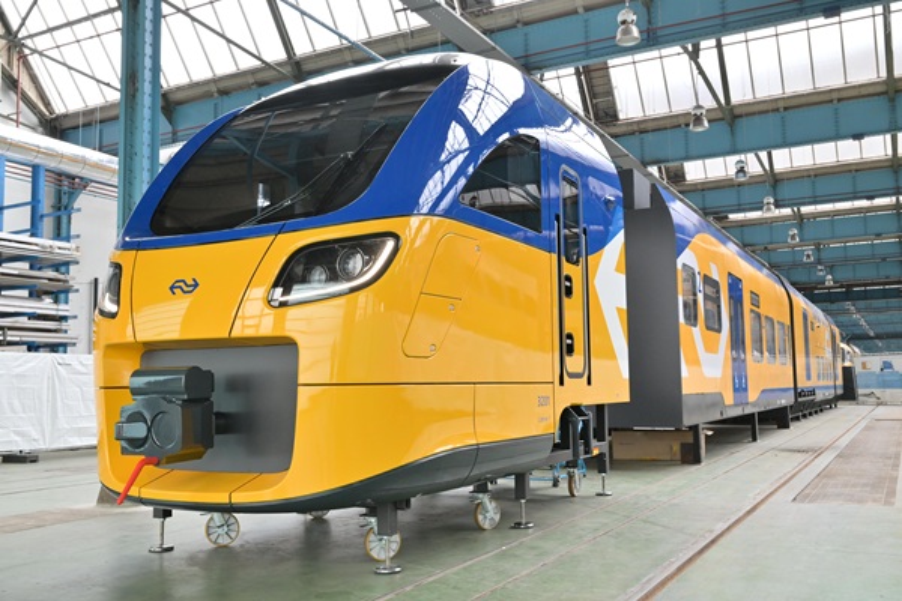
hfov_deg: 55.8
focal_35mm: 34
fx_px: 852
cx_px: 451
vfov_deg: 38.9
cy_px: 300
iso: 1600
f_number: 8
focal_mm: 34
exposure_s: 1/60
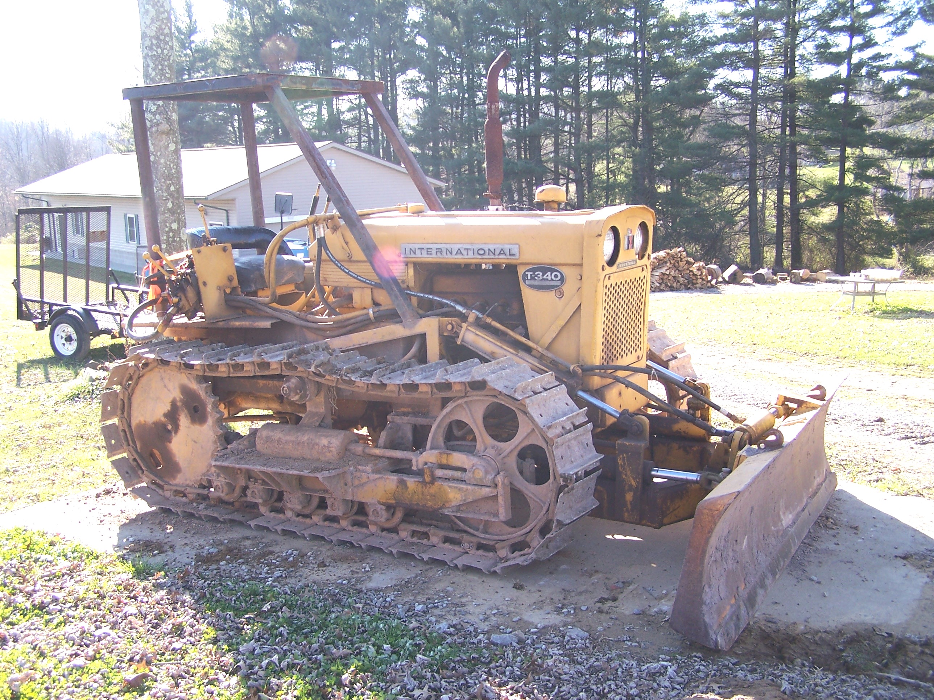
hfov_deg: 49.0
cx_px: 467
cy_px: 350
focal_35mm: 38
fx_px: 1025
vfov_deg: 37.7
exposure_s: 1/200
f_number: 2.8
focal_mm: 6.3
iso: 80
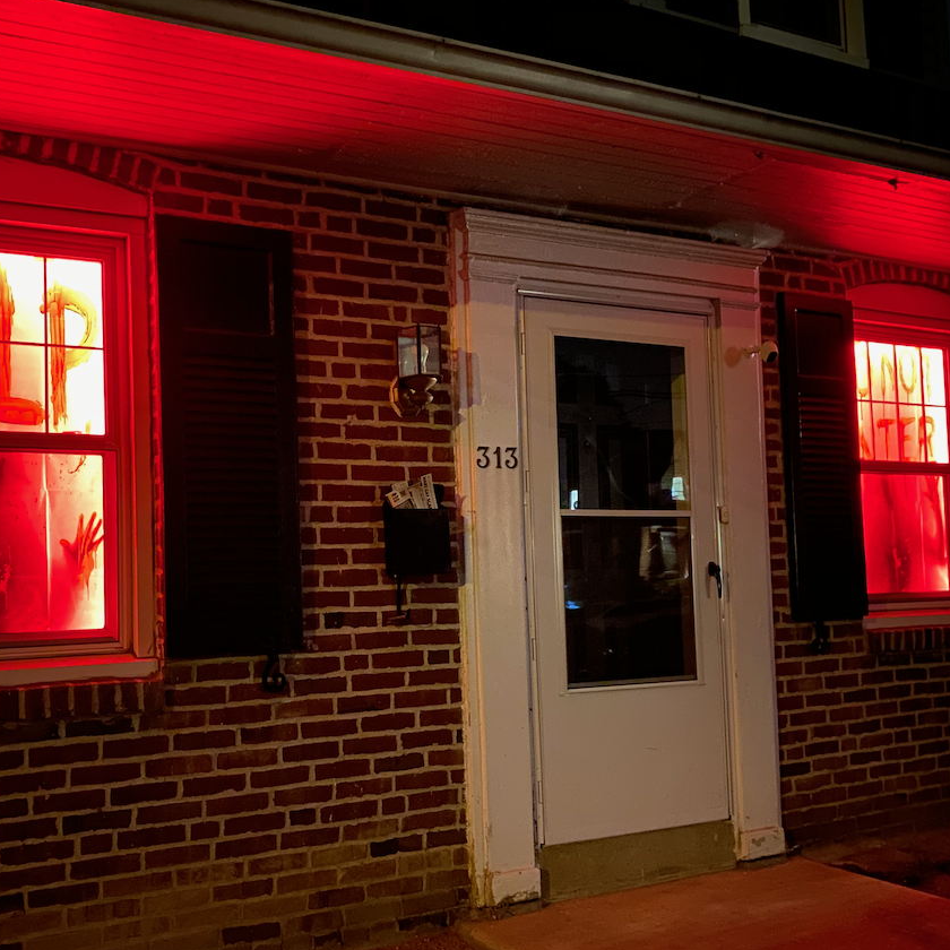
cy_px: 528
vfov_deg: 47.1
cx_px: 381
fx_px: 1087
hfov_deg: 47.0
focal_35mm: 35
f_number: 1.8
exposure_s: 1/4
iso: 800
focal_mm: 4.25
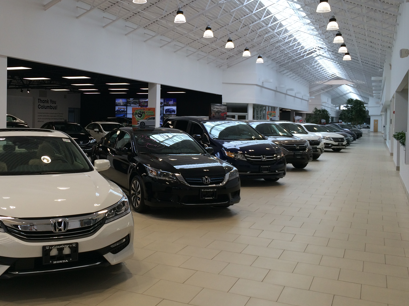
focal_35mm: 39
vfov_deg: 36.7
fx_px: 461
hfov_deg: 47.4
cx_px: 150
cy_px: 125
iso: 40
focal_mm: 4.15
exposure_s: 1/120
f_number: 2.2
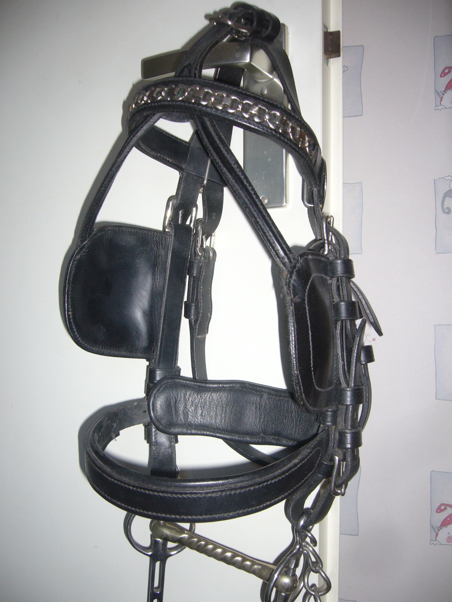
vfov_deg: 52.6
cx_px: 226
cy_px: 301
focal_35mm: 35
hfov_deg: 40.7
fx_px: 609
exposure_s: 1/60
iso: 100
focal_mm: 5.8
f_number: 2.8
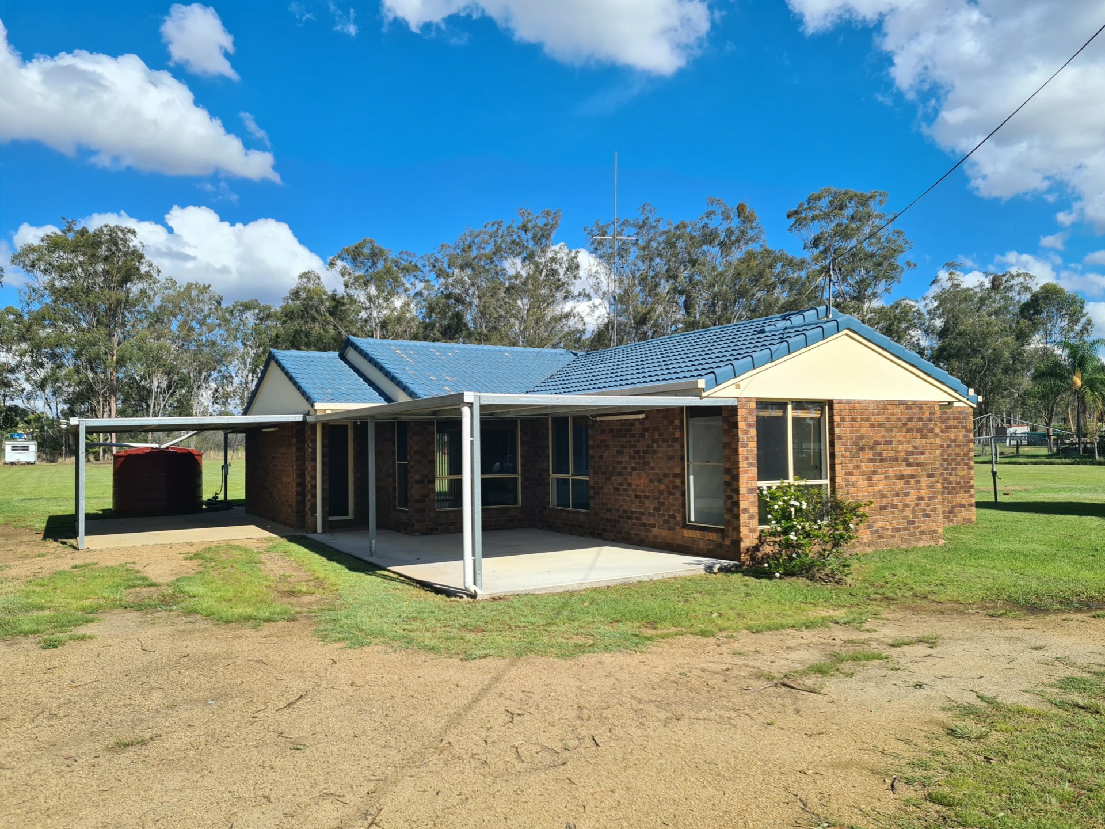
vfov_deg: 53.1
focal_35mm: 26
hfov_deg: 67.3
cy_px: 414
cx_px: 552
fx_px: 830
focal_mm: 5.4
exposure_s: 1/2288
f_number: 1.8
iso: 50
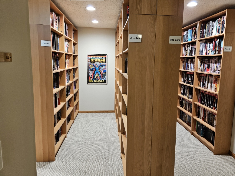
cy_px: 83
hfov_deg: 69.3
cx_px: 125
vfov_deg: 54.9
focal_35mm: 25
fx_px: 170
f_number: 1.8
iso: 250
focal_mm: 5.4
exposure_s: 1/50
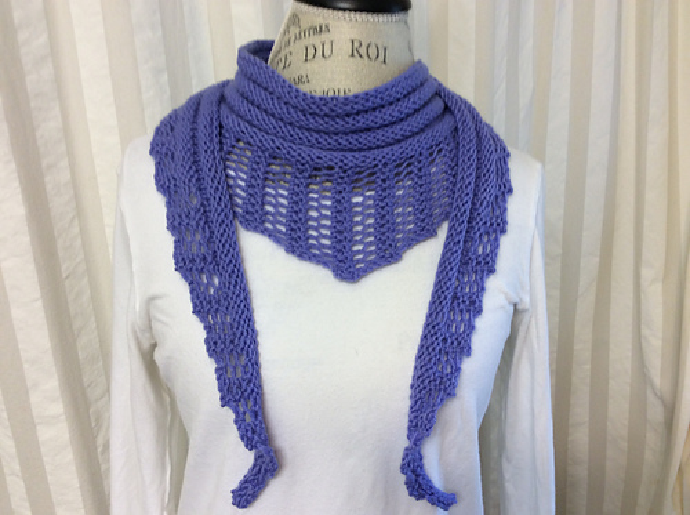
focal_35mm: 32
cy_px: 258
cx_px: 345
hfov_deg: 56.9
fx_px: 637
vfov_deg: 44.0
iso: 40
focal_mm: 3.3
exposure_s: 1/24
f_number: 2.4
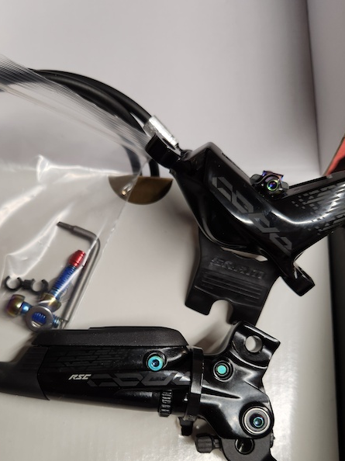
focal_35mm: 31
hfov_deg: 45.1
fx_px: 412
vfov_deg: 57.4
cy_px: 298
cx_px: 134
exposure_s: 1/120
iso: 100
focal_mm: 5.4
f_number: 1.8
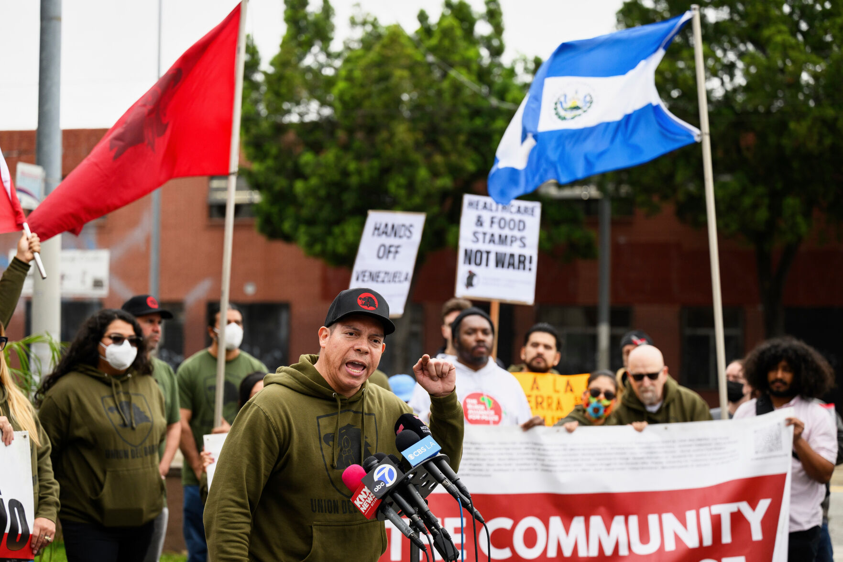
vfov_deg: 19.5
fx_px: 1639
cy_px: 281
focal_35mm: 70
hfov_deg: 28.8
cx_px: 422
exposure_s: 1/1600
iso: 640
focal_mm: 70
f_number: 2.8
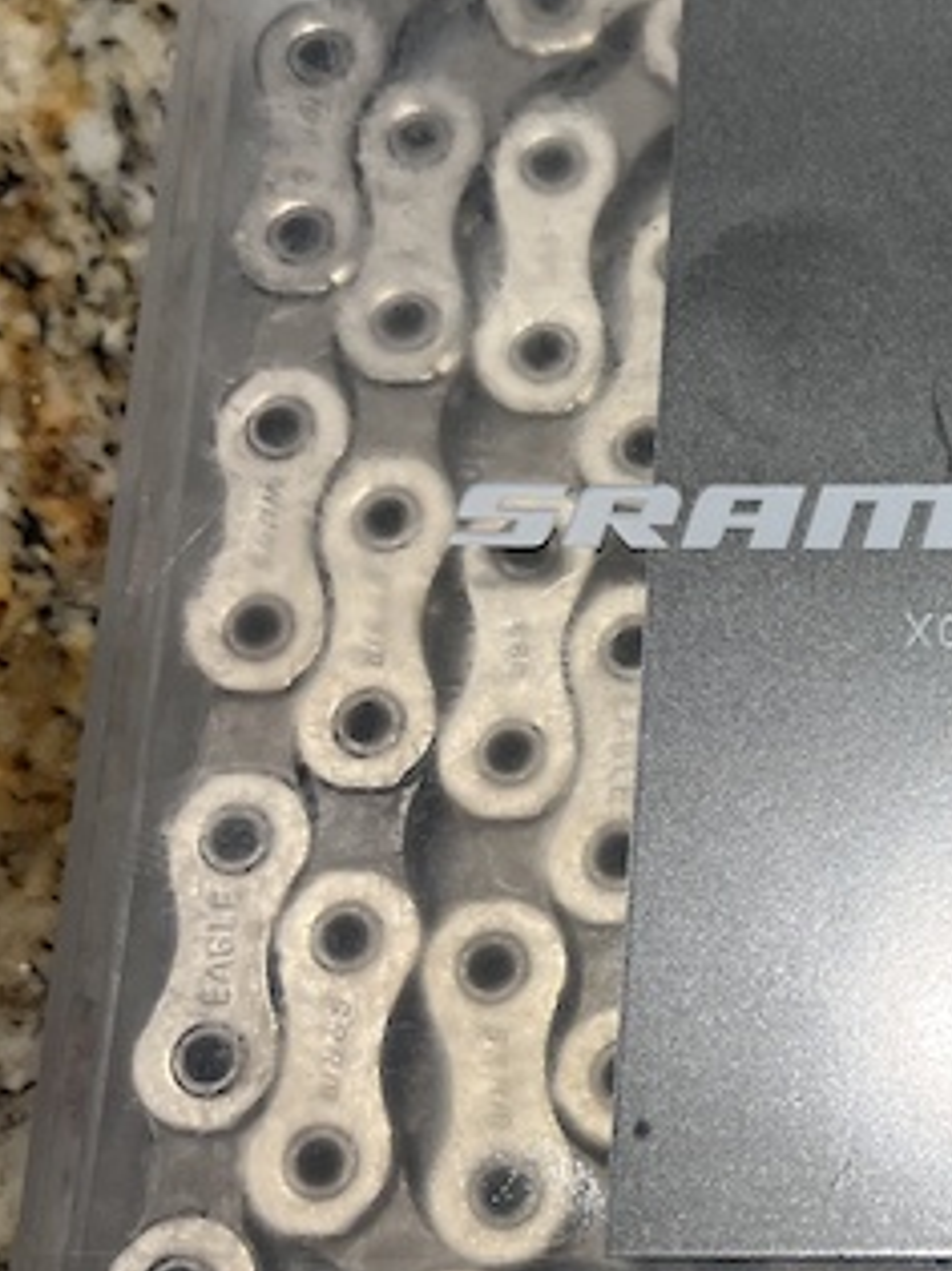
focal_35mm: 66
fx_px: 2422
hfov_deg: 20.7
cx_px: 1158
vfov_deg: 29.4
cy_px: 726
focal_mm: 5.1
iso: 50
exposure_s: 1/120
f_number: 1.6
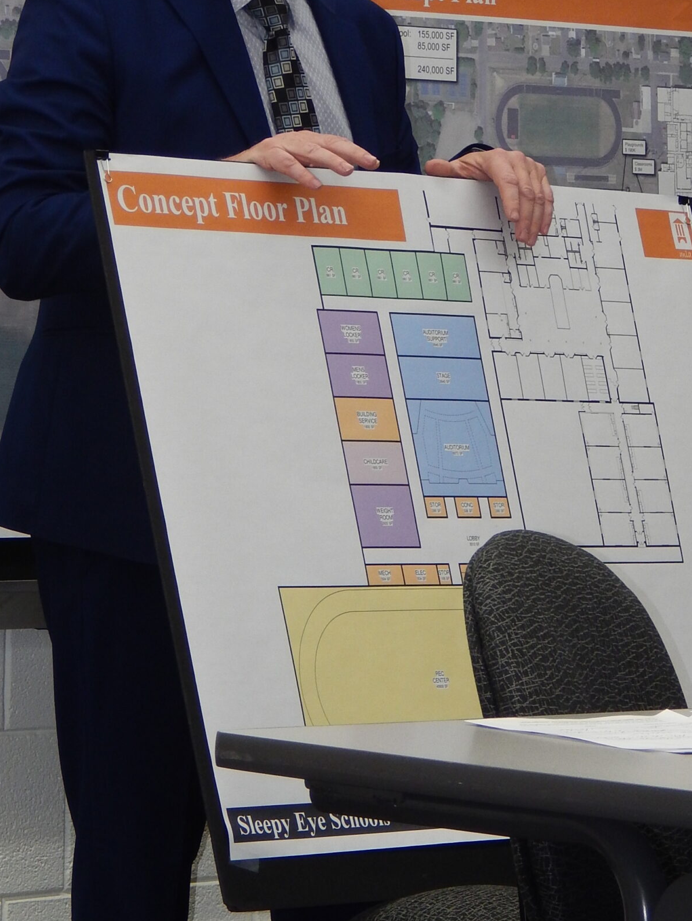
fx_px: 4929
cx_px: 553
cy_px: 399
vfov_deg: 10.7
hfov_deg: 8.0
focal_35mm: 185
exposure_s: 1/30
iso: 200
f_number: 4.6
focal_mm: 20.5
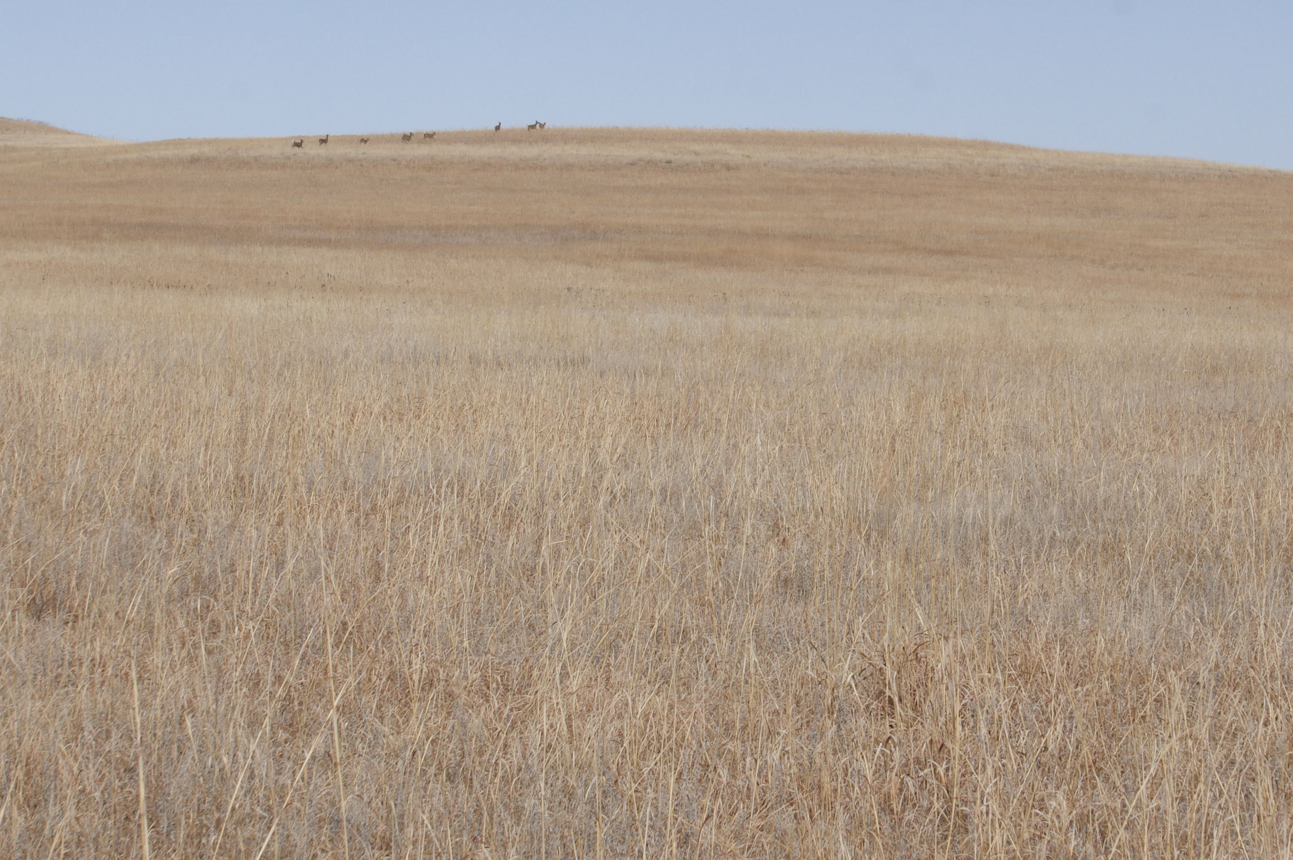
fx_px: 4406
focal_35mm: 123
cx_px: 783
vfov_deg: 11.2
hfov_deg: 16.7
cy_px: 360
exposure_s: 1/320
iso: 200
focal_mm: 55
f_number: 13
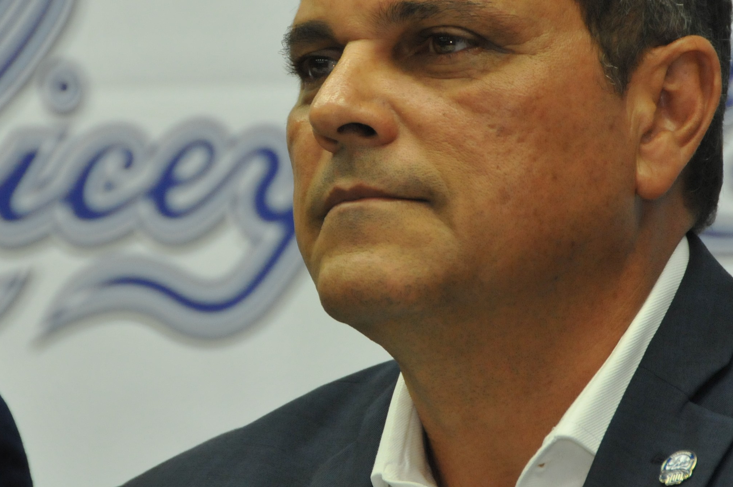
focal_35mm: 476
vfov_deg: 2.9
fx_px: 9679
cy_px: 178
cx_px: 369
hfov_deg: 4.3
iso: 1600
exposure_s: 1/100
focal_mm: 200
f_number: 5.6
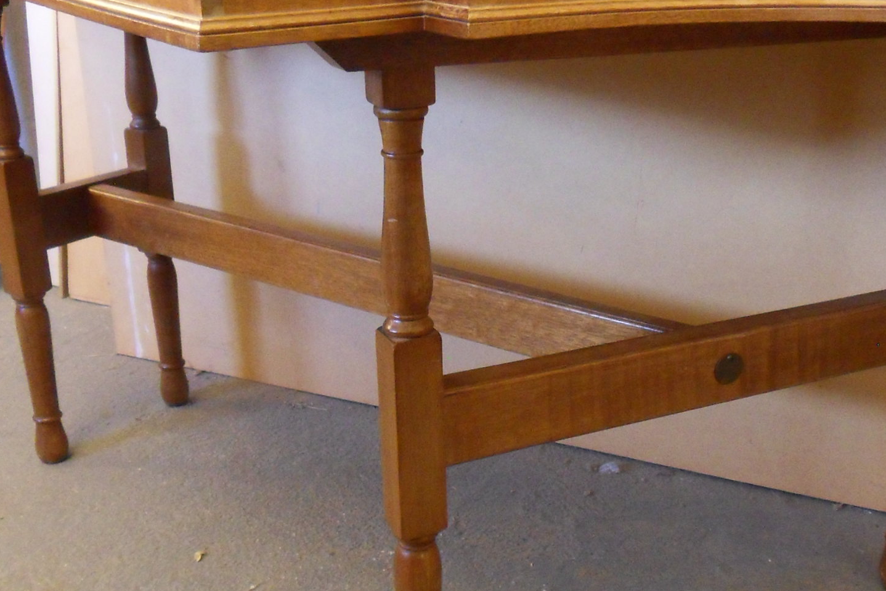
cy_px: 266
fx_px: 1108
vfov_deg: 29.9
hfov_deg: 43.1
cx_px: 575
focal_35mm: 45
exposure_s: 1/10
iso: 400
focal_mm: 4.2
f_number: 3.3
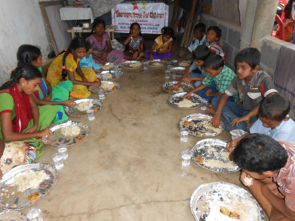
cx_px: 148
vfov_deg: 53.1
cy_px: 110
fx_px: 222
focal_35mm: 26
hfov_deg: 67.3
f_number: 3.5
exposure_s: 1/25
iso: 250
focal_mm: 4.6
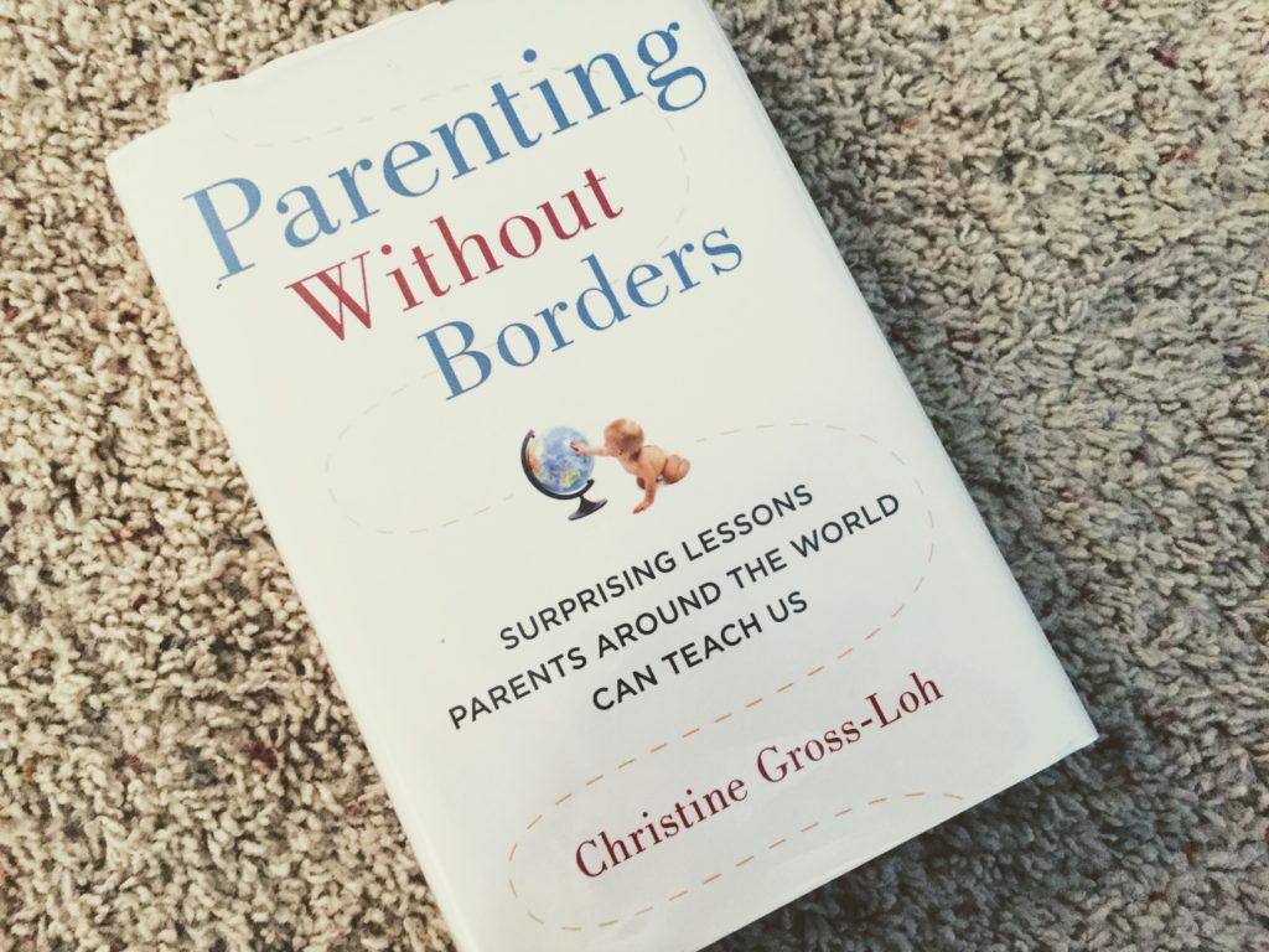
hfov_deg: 61.7
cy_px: 476
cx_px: 634
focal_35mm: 29
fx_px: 1063
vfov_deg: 48.2
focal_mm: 4.15
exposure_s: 1/15
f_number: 2.2
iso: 250
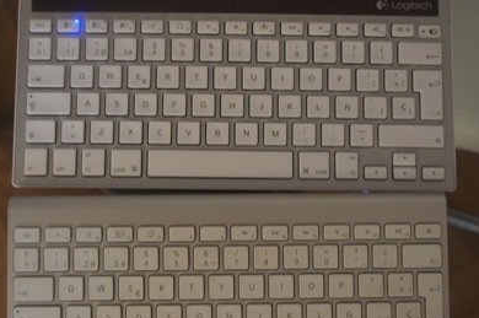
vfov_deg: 24.5
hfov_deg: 36.2
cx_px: 205
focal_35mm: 55
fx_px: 731
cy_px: 187
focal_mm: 22
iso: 1000
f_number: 4
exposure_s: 1/40
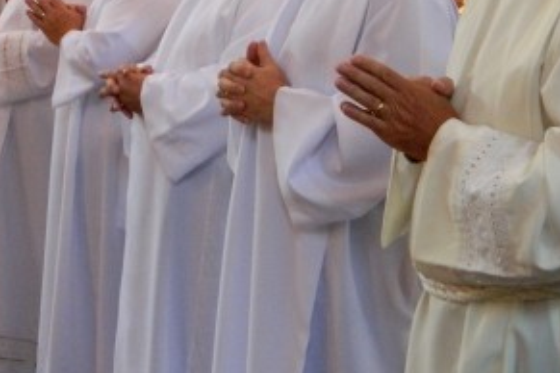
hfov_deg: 22.1
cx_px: 120
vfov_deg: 14.9
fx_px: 1415
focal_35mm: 91
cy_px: 37
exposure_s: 1/30
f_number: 3.5
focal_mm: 7.3
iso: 400
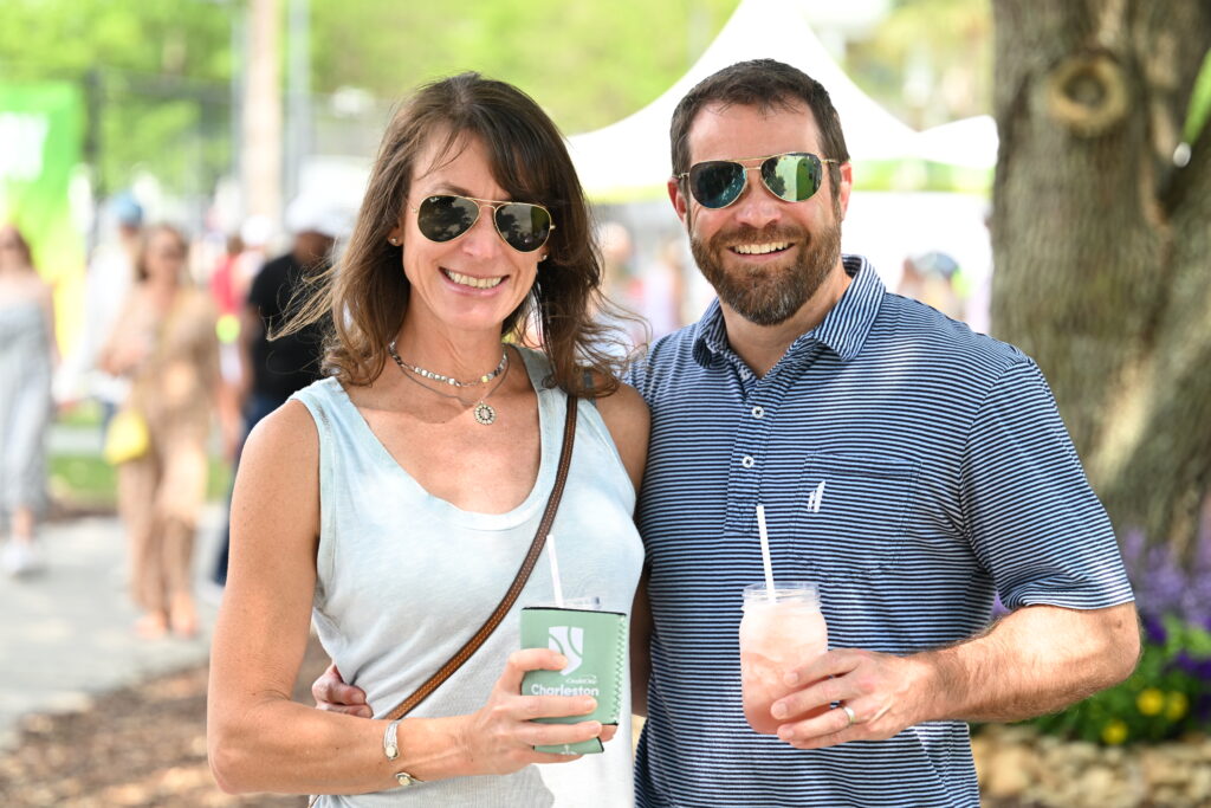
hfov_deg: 19.5
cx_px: 606
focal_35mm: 105
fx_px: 3532
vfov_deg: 13.0
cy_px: 404
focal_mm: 105
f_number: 4
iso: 400
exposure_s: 1/640
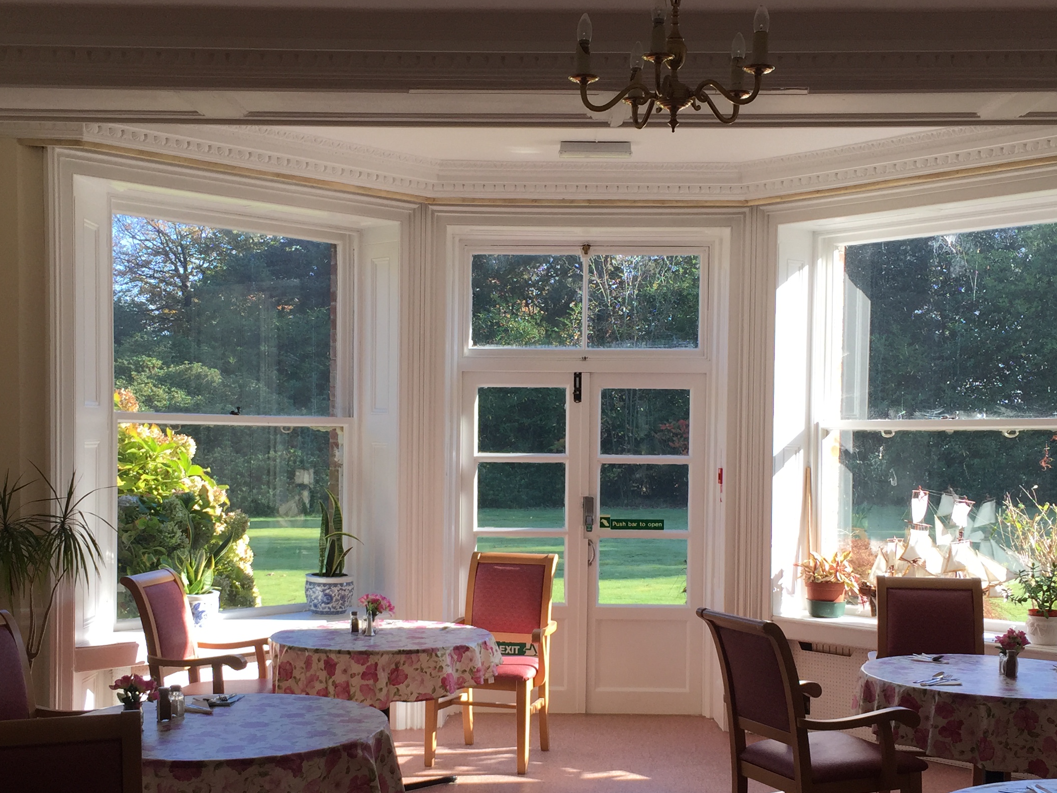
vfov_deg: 32.1
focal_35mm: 45
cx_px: 530
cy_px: 485
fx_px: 1374
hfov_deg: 42.1
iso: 32
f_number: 2.2
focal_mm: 4.15
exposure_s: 1/284
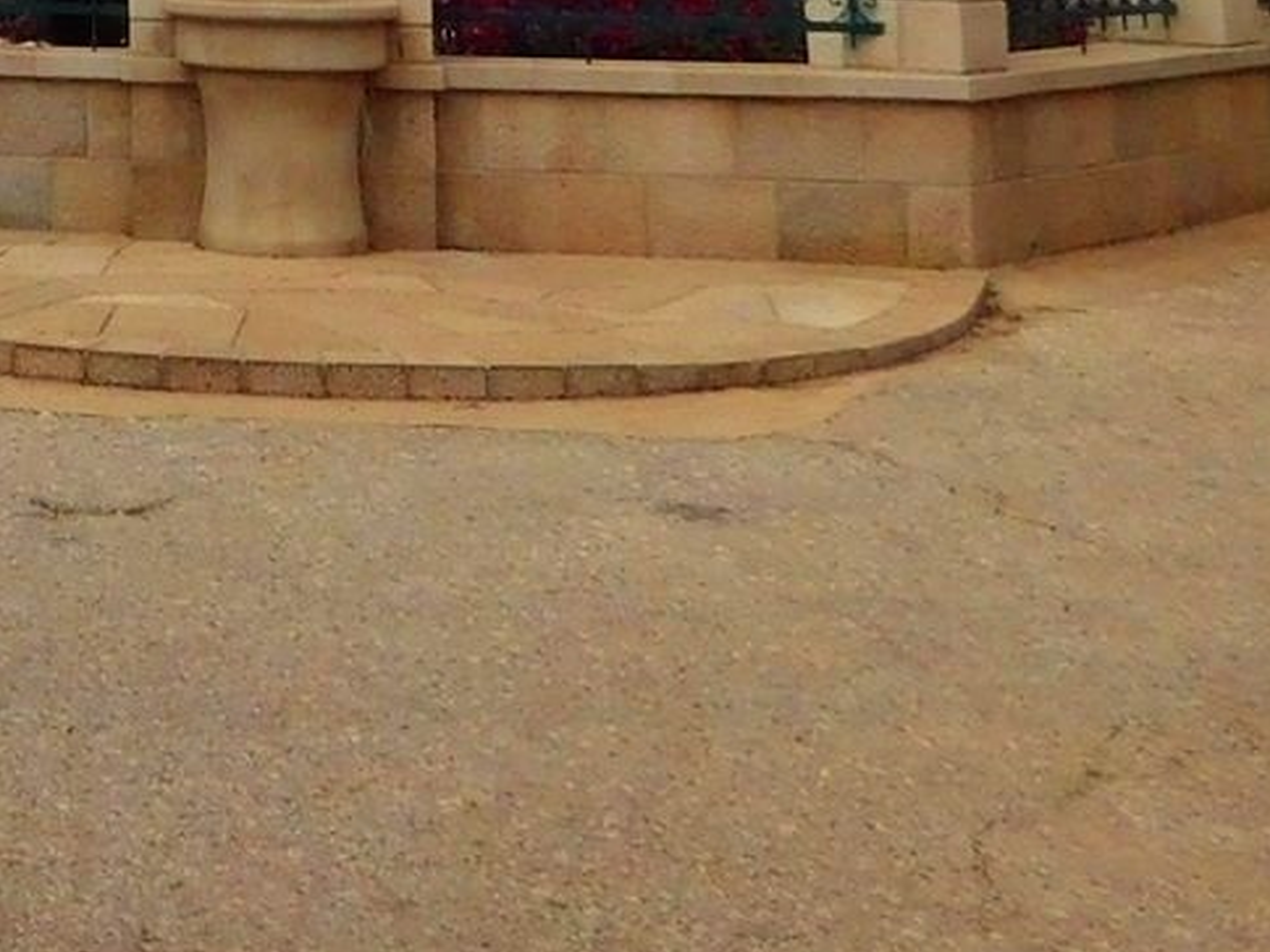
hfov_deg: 18.4
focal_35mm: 95
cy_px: -766
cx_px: -614
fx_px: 3485
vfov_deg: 13.9
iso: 125
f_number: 6
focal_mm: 4
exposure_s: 1/1250
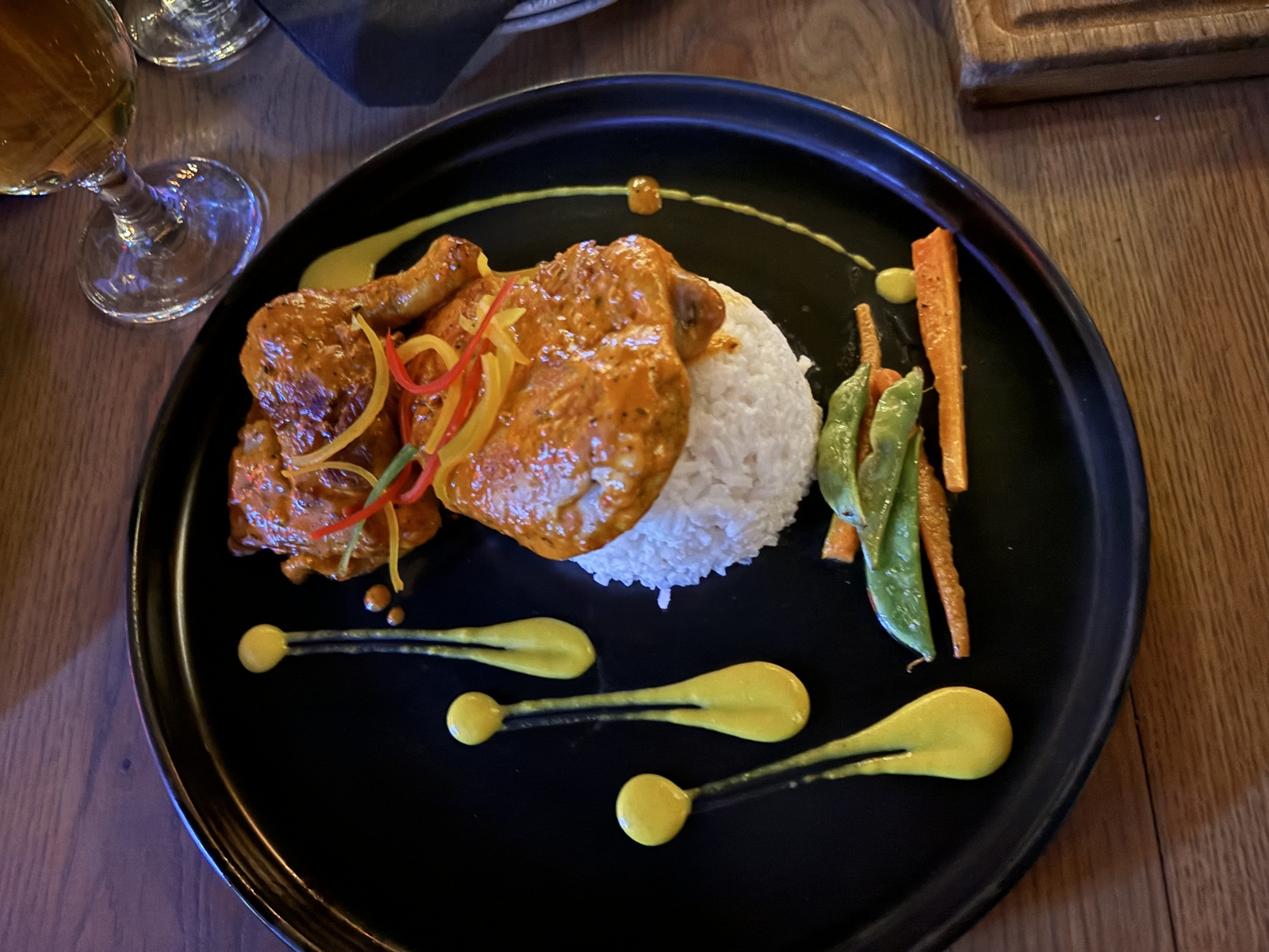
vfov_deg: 53.1
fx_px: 953
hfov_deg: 67.3
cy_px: 476
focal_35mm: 26
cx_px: 634
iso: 2000
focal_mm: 5.96
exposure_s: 1/5
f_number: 1.6
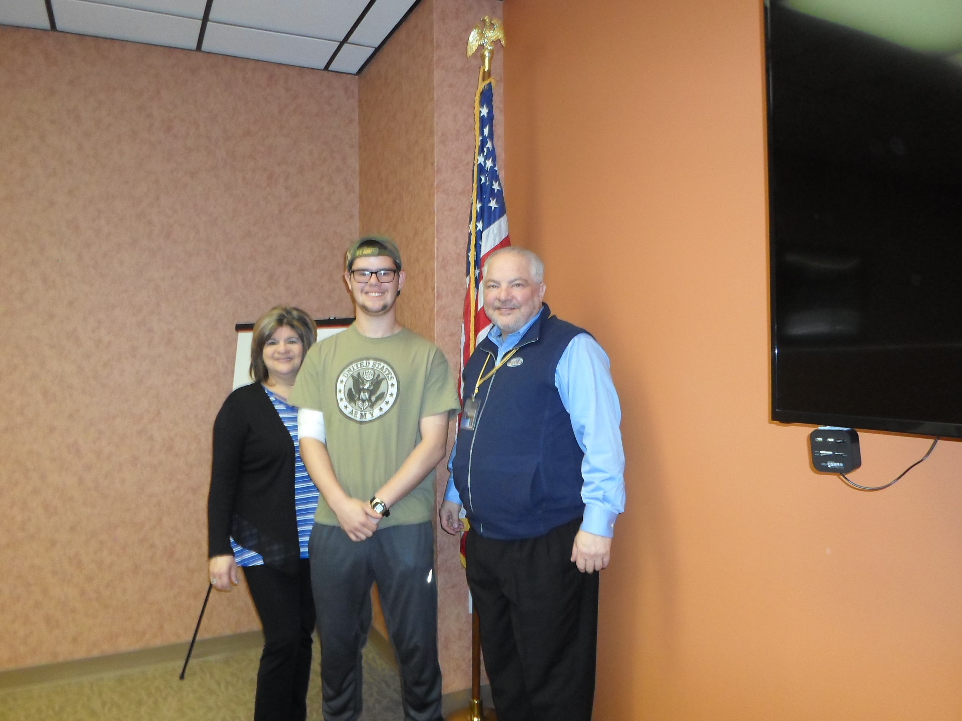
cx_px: 481
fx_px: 695
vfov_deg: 54.9
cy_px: 360
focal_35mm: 25
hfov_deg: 69.4
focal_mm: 4.5
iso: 240
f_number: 2.5
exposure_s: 1/30
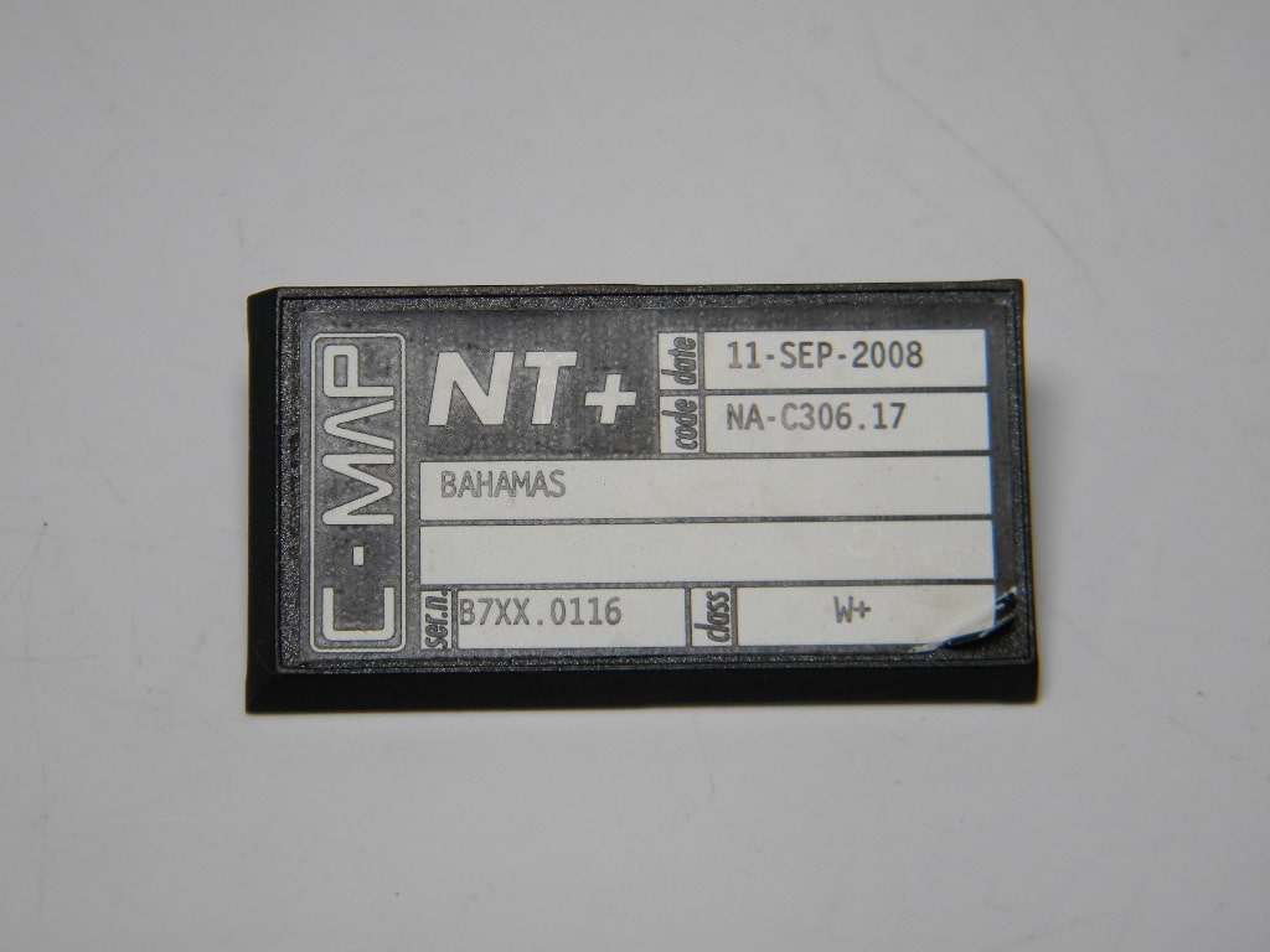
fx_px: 3045
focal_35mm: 83
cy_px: 476
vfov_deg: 17.8
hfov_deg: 23.6
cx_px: 635
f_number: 4.5
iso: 80
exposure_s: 1/167
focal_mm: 15.1
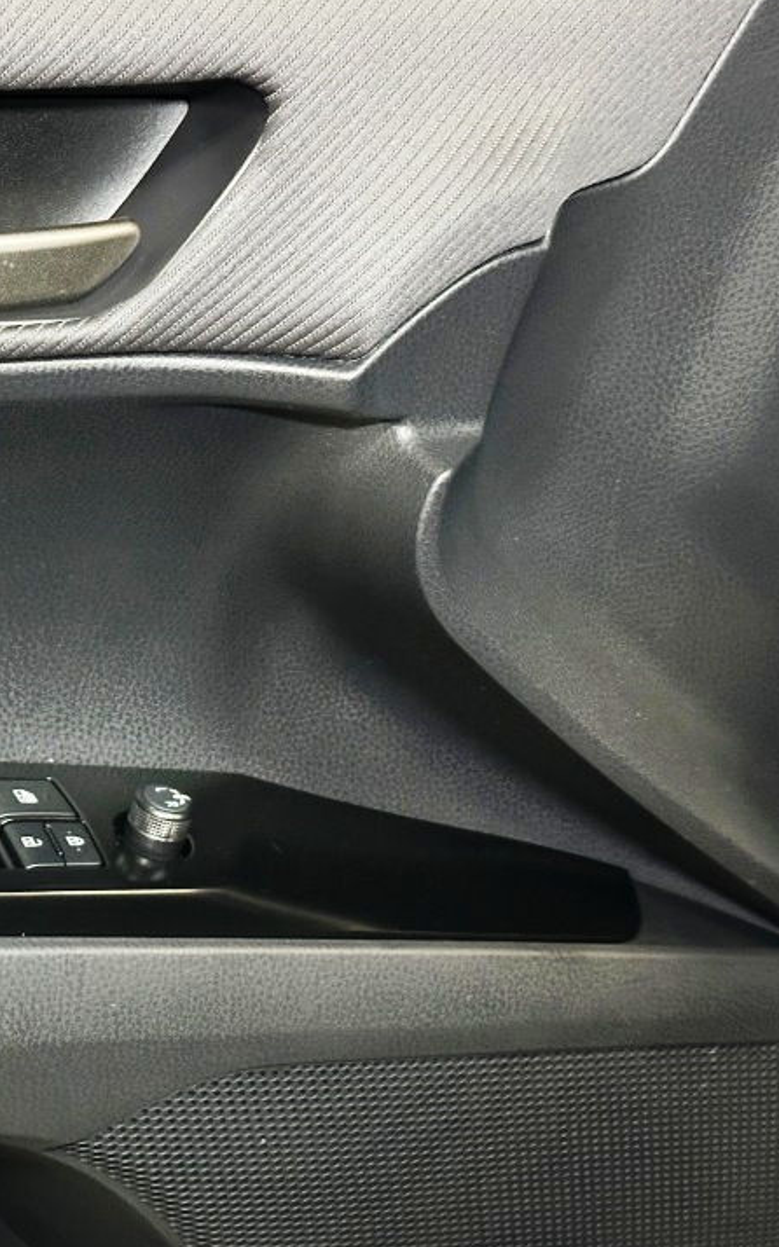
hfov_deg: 17.3
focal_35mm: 73
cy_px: 596
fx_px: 2481
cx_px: -45
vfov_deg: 28.2
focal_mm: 6.86
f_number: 1.78
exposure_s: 1/24
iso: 640
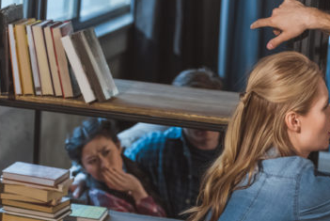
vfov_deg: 9.0
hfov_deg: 13.2
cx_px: 333
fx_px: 1404
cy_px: 205
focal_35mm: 153
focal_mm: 70
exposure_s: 1/160
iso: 320
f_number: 3.5
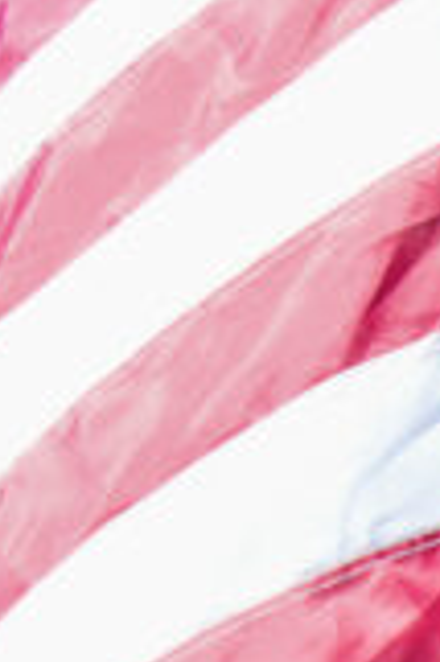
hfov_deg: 0.5
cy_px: 841
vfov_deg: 0.8
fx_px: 46737
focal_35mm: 2544
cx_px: 1324
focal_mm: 400
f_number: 2.8
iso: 320
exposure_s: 1/2500
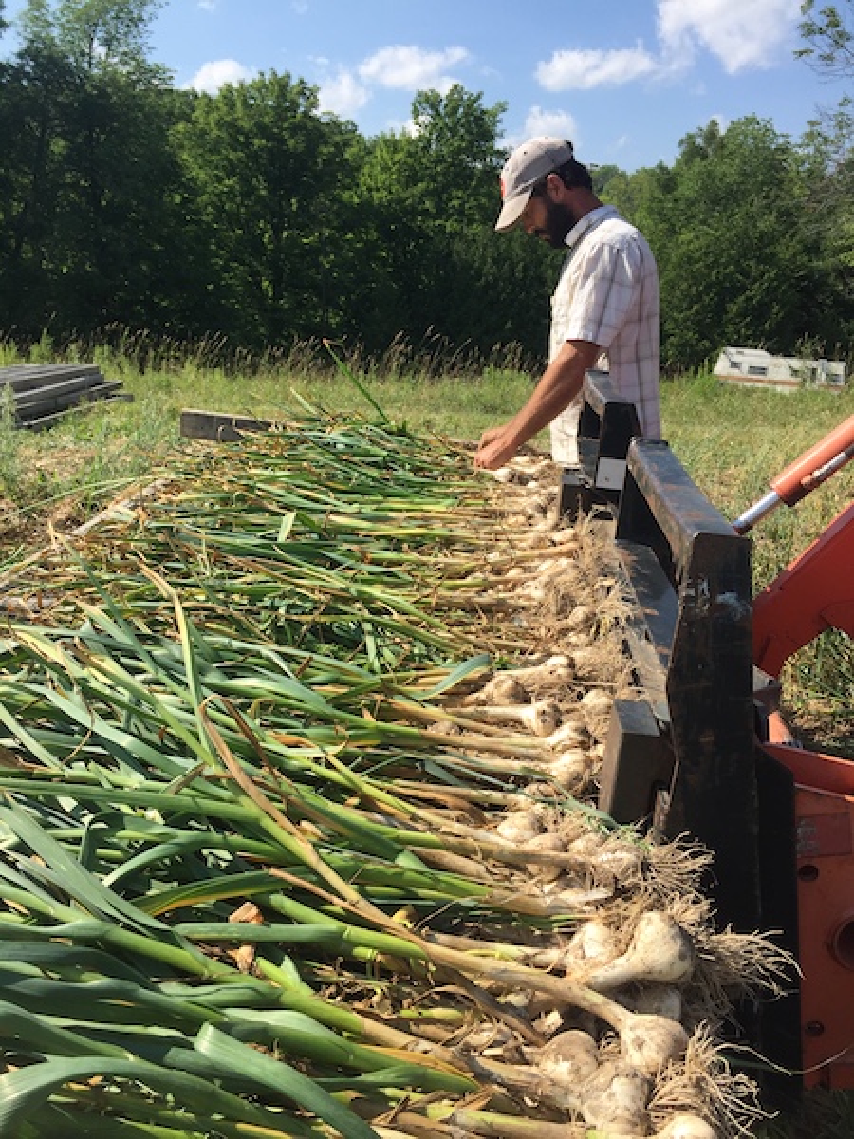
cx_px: 427
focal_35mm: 29
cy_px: 570
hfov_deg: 48.2
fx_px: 954
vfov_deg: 61.7
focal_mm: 4.15
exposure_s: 1/1647
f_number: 2.2
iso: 32
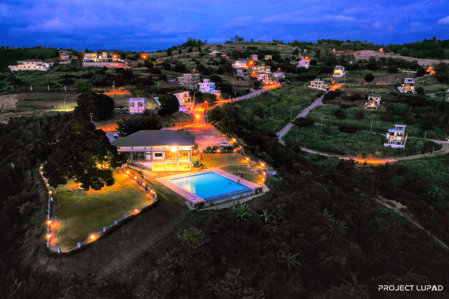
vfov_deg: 46.4
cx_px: 224
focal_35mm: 28
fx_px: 349
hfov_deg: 65.5
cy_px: 150
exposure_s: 1
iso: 100
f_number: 2.8
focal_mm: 10.26
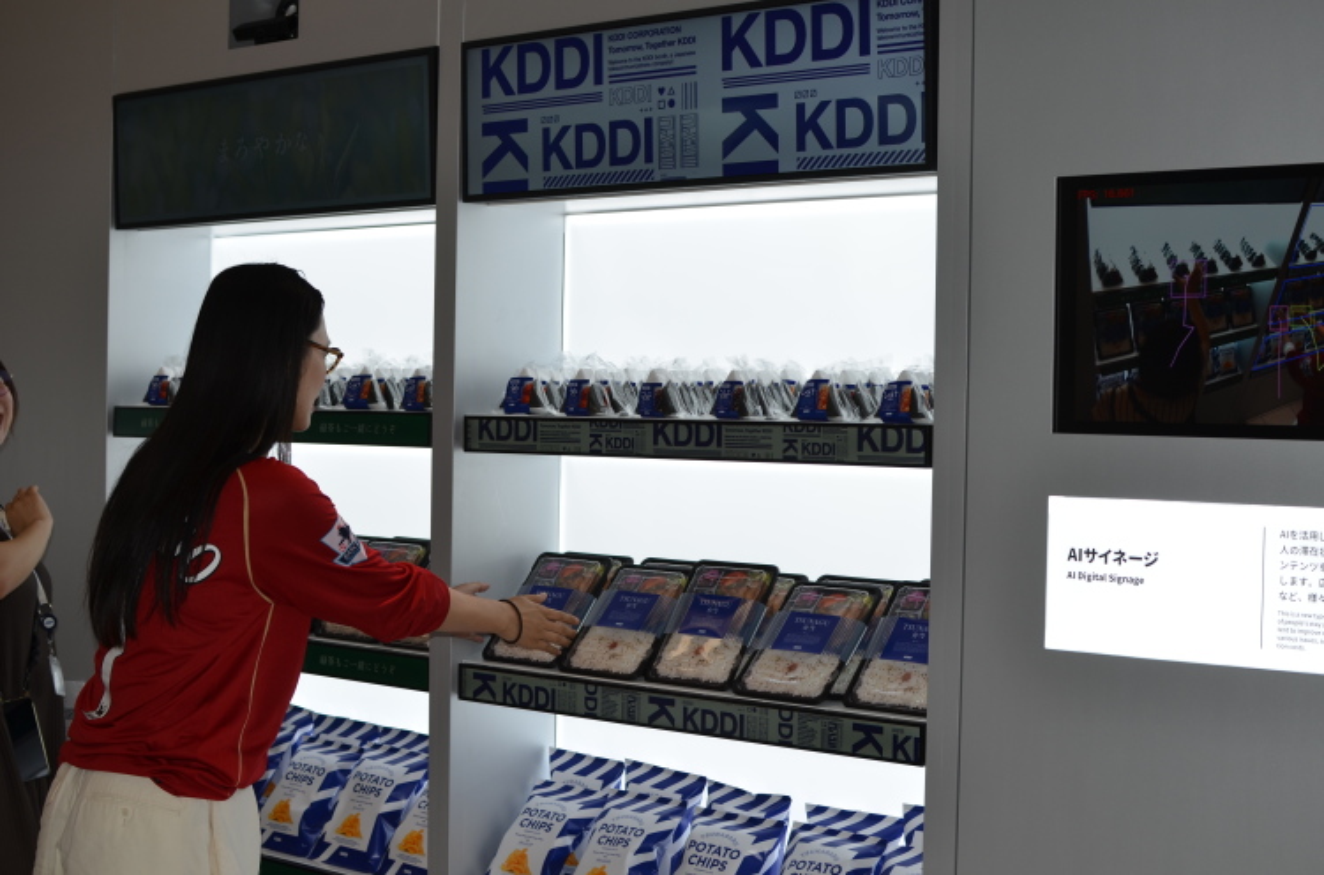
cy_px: 438
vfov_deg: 25.6
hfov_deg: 37.9
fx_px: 1926
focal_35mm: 52
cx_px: 662
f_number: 4
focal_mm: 35
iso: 110
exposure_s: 1/250
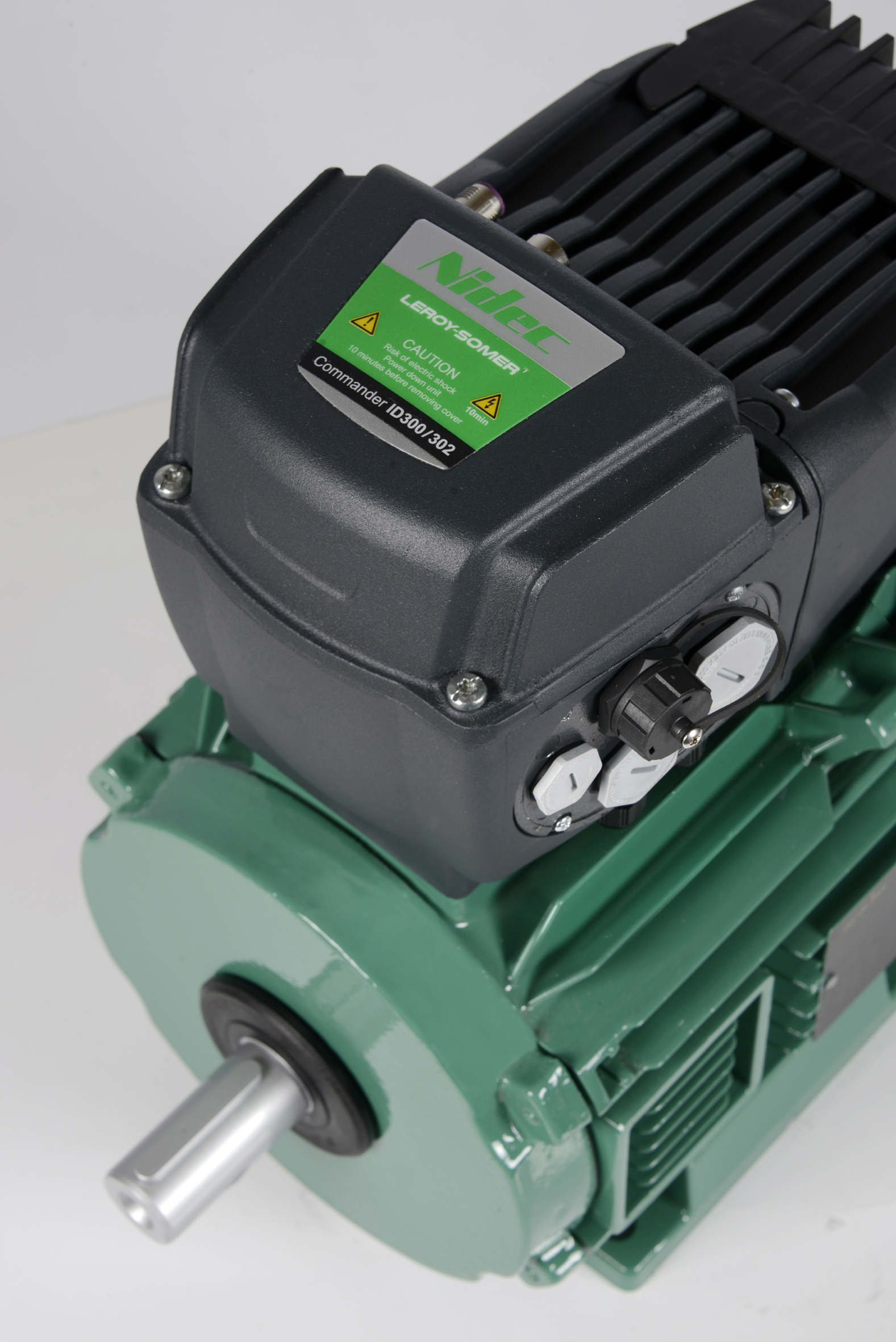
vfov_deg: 22.6
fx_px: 3356
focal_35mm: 90
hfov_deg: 15.2
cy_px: 671
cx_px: 448
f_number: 14
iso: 160
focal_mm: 90
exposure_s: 1/125
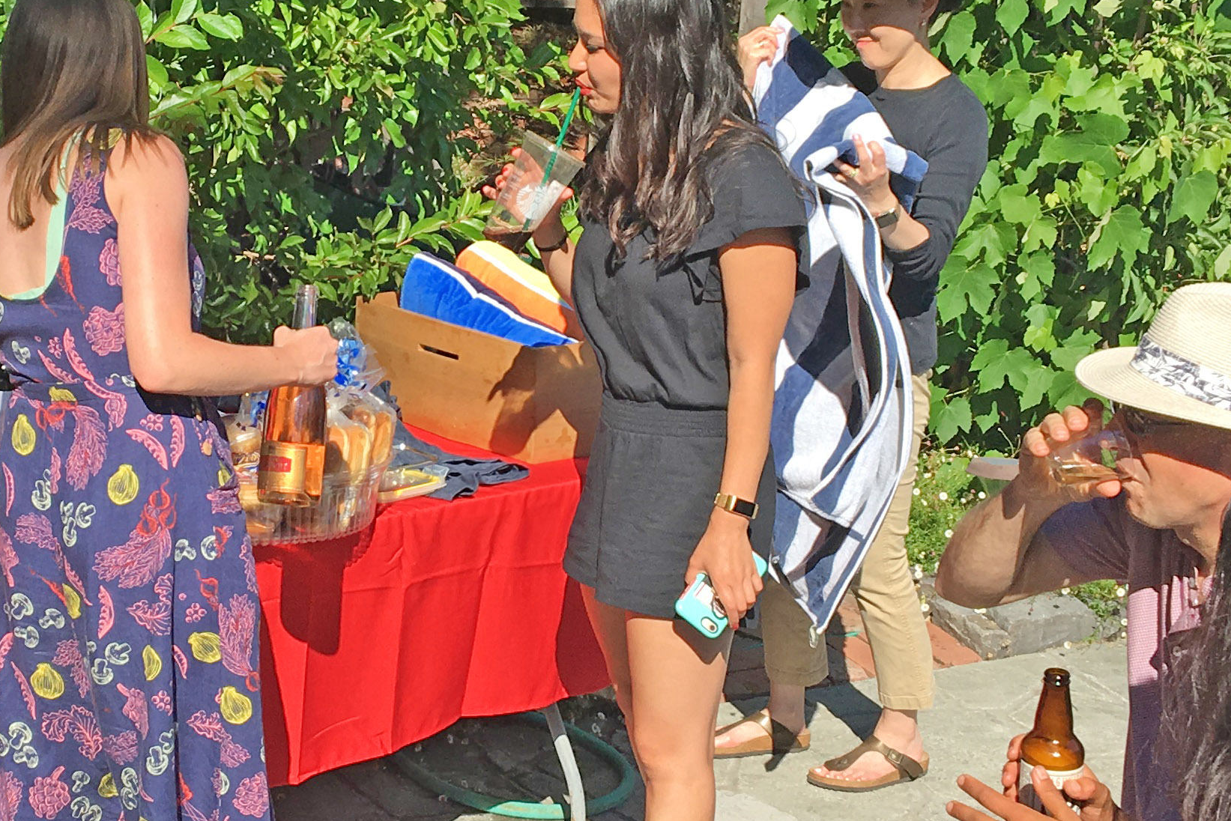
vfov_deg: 18.4
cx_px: 342
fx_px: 2531
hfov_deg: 27.1
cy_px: 303
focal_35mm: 74
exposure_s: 1/1350
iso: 25
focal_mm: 4.15
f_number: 2.2
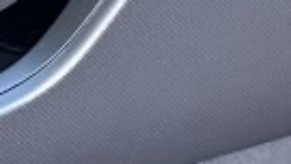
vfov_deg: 3.0
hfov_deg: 5.3
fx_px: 3064
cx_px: -297
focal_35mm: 397
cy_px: -507
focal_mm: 6.86
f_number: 1.78
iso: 250
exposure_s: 1/60
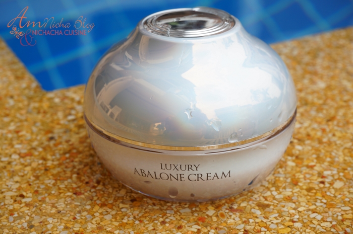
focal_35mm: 70
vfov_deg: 19.3
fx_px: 690
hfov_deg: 28.7
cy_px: 117
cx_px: 176
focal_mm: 47
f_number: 10
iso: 200
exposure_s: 1/125
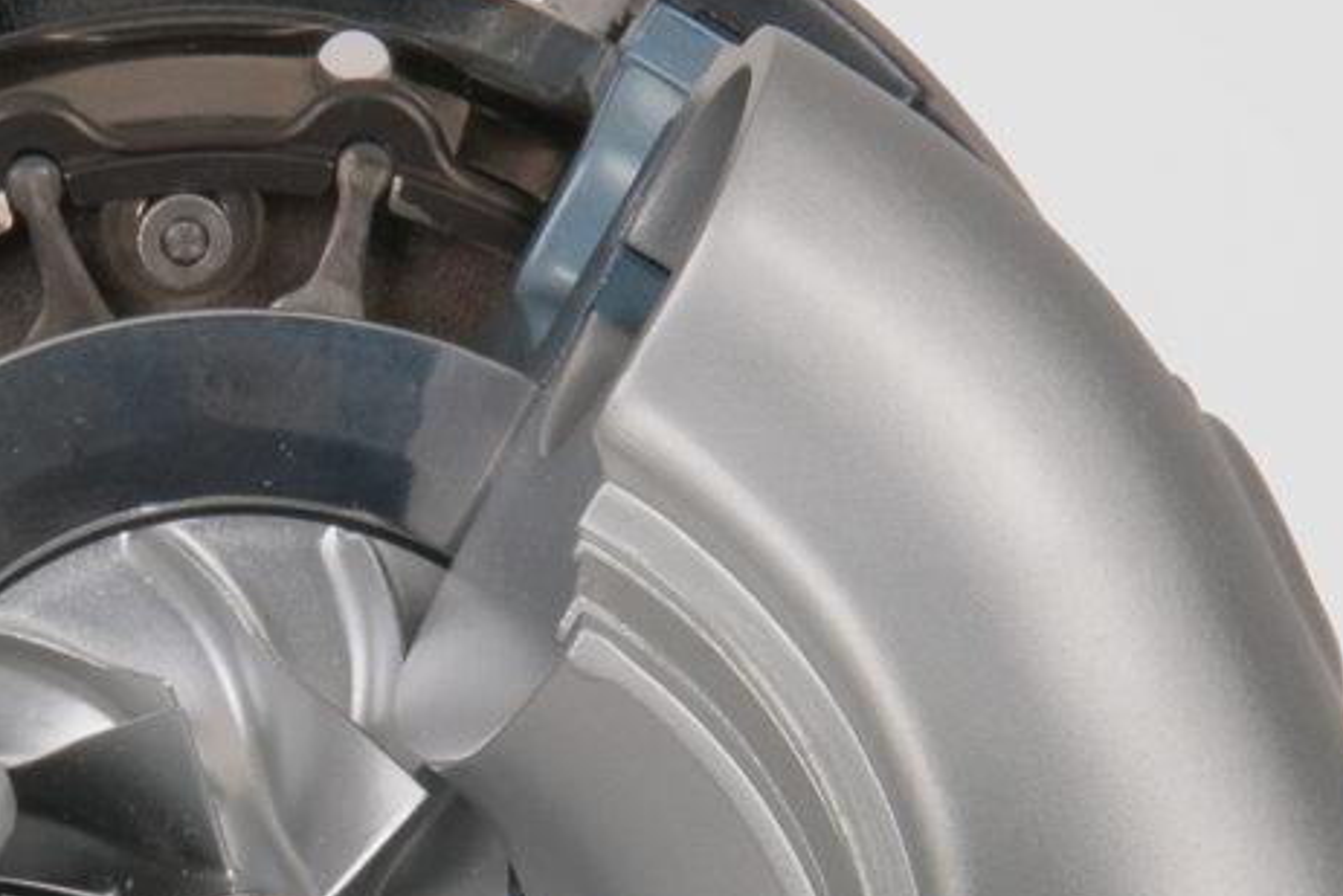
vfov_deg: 2.1
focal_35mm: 641
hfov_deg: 3.2
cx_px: -238
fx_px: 23919
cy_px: 1248
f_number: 25
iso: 100
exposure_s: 1/125
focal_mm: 145
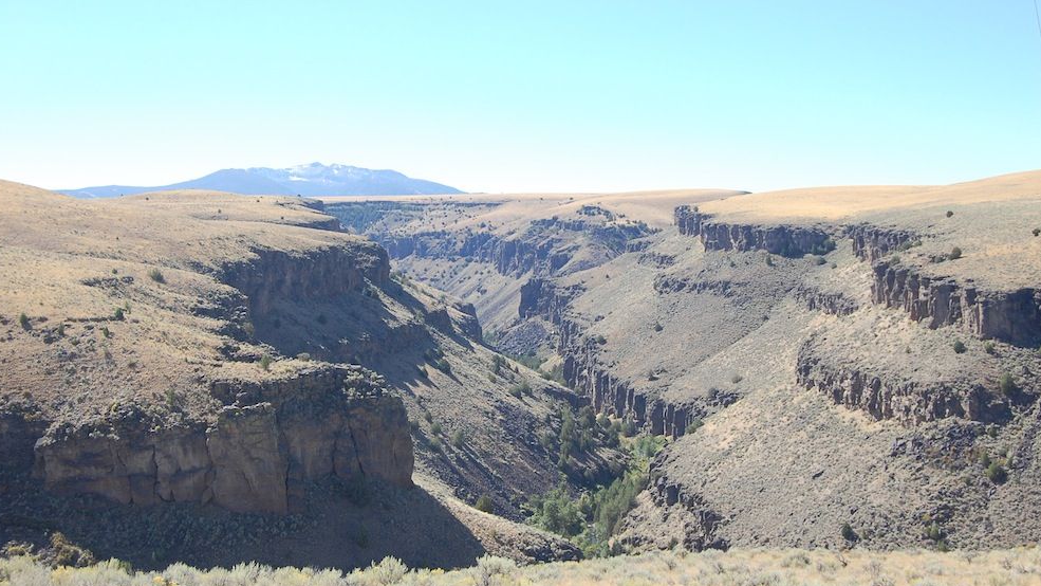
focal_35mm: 51
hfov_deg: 40.6
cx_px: 520
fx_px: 1408
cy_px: 283
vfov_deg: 23.5
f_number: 10
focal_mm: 32
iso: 280
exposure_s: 1/250
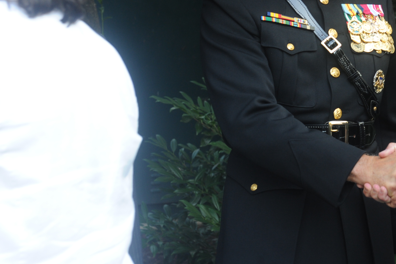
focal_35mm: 105
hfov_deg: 19.1
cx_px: 360
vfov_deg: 12.9
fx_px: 1154
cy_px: 29
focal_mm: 55
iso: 800
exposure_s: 1/80
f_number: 5.6
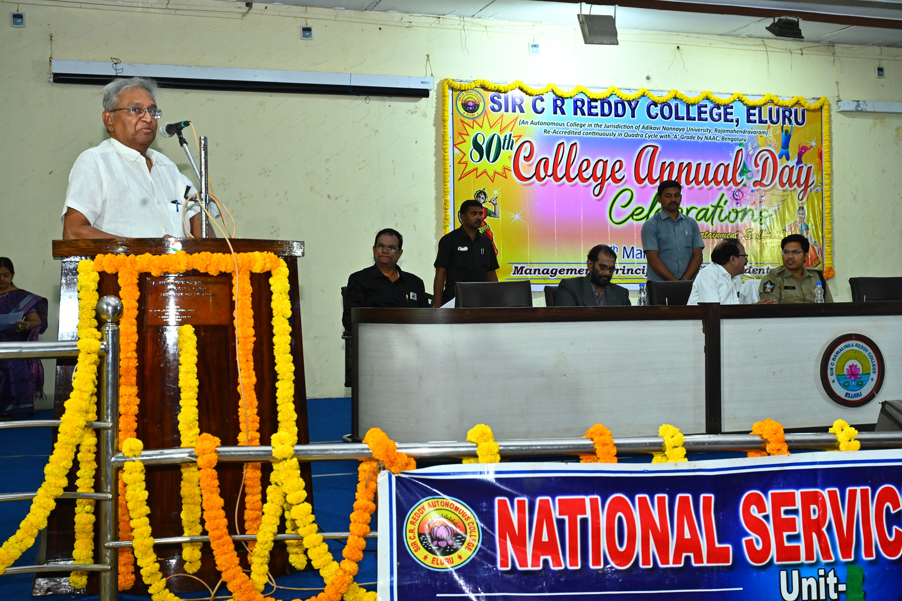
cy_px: 300
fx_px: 1052
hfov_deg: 46.4
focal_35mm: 42
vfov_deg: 31.9
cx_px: 451
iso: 1000
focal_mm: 42
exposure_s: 1/200
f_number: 6.3
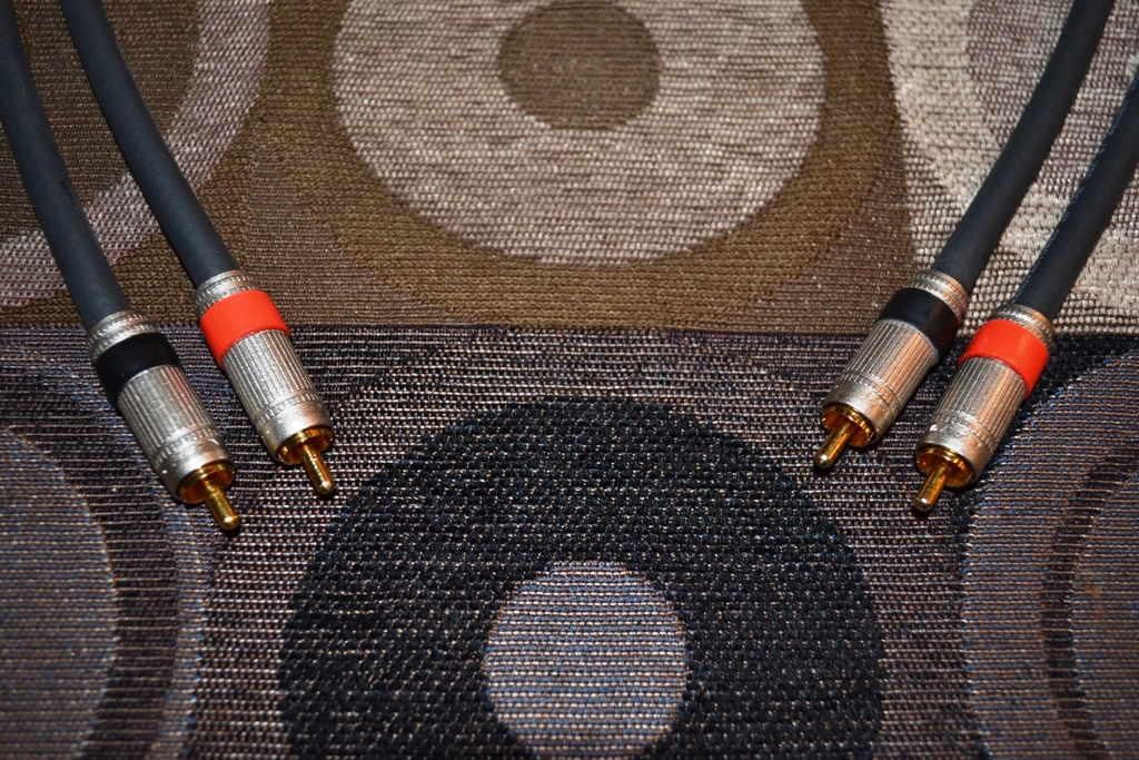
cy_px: 380
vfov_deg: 36.9
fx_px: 1139
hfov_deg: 53.1
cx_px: 570
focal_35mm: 36
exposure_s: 1/60
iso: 250
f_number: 4
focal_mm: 24
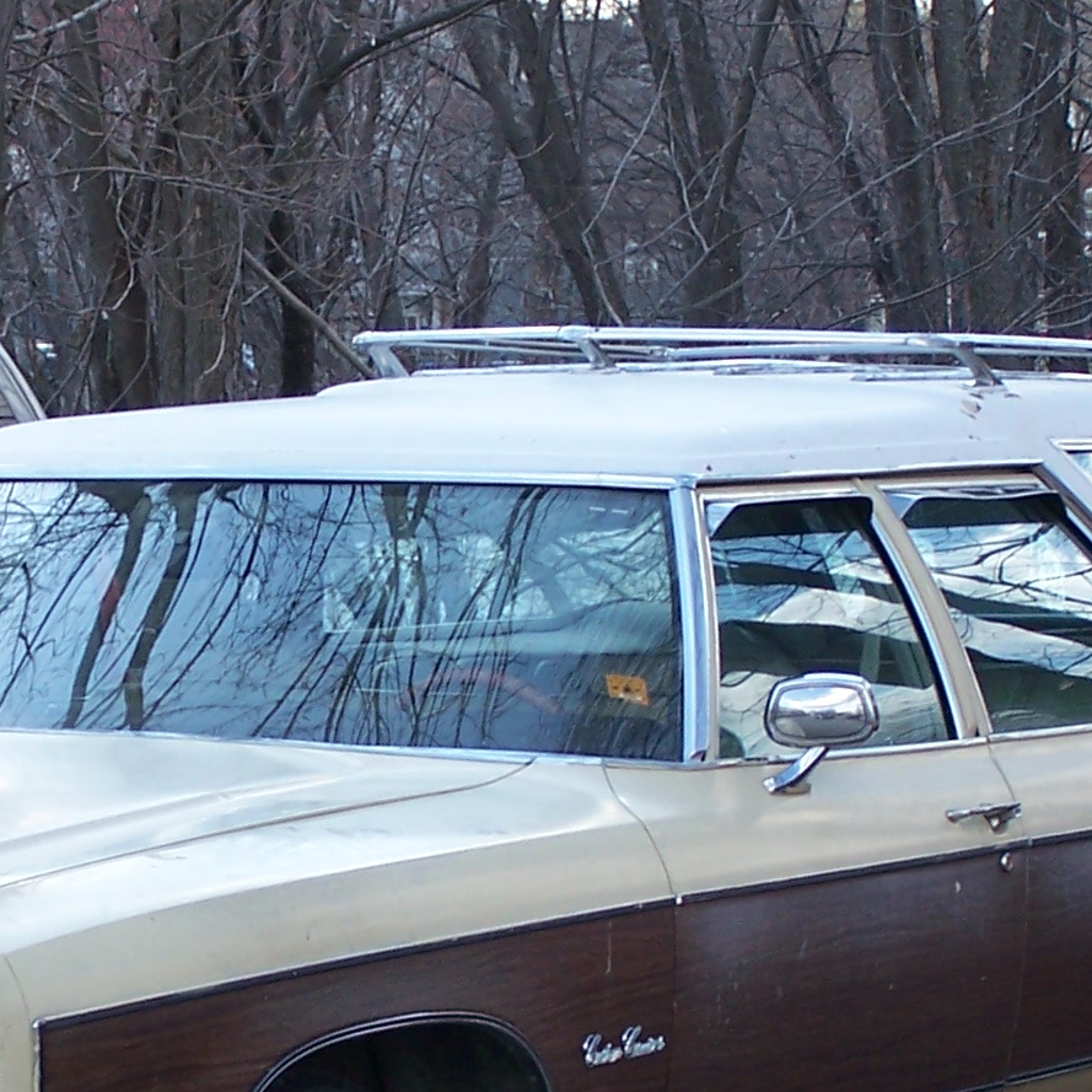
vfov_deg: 9.1
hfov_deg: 9.1
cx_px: 170
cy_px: 895
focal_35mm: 192
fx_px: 6853
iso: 80
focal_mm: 12.4
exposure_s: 1/320
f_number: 3.2
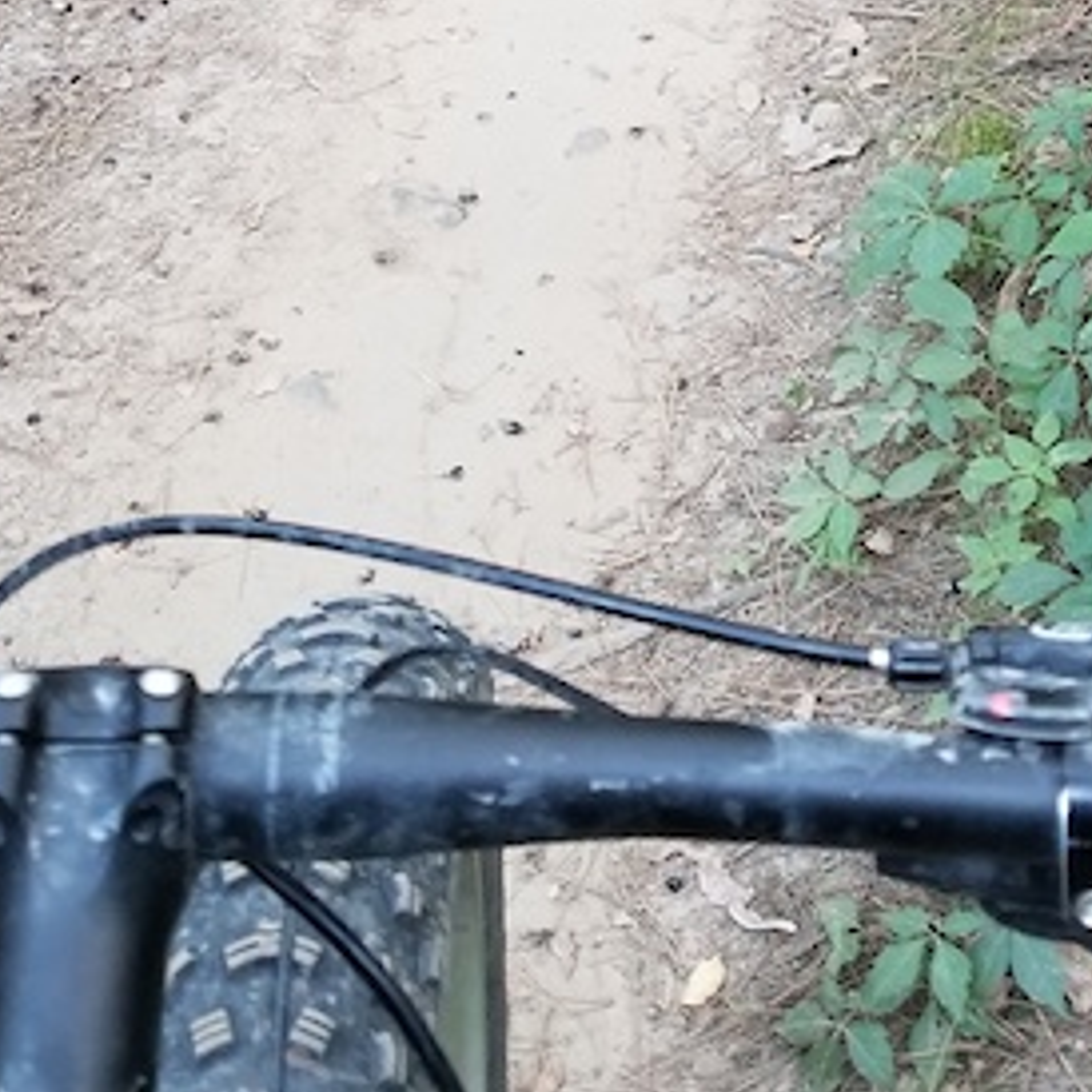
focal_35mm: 67
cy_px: -151
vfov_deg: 23.9
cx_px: 626
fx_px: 2391
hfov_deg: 25.7
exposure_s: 1/12
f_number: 1.7
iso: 200
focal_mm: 4.25
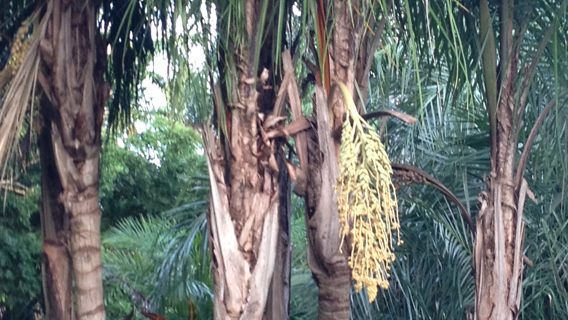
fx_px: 1823
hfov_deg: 17.7
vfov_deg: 10.0
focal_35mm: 121
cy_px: 135
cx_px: 292
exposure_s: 1/40
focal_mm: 4.28
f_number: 2.4
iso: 64
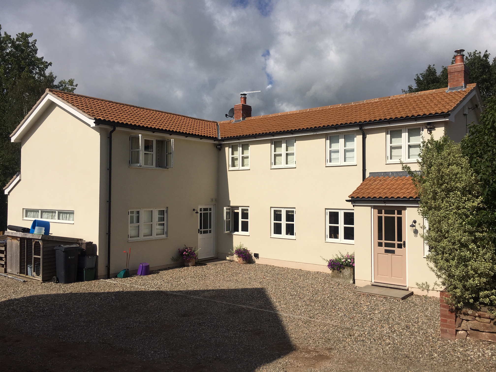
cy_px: 186
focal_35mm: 29
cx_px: 248
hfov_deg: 61.7
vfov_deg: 48.2
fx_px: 416
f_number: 2.2
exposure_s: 1/3846
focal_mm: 4.15
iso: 25
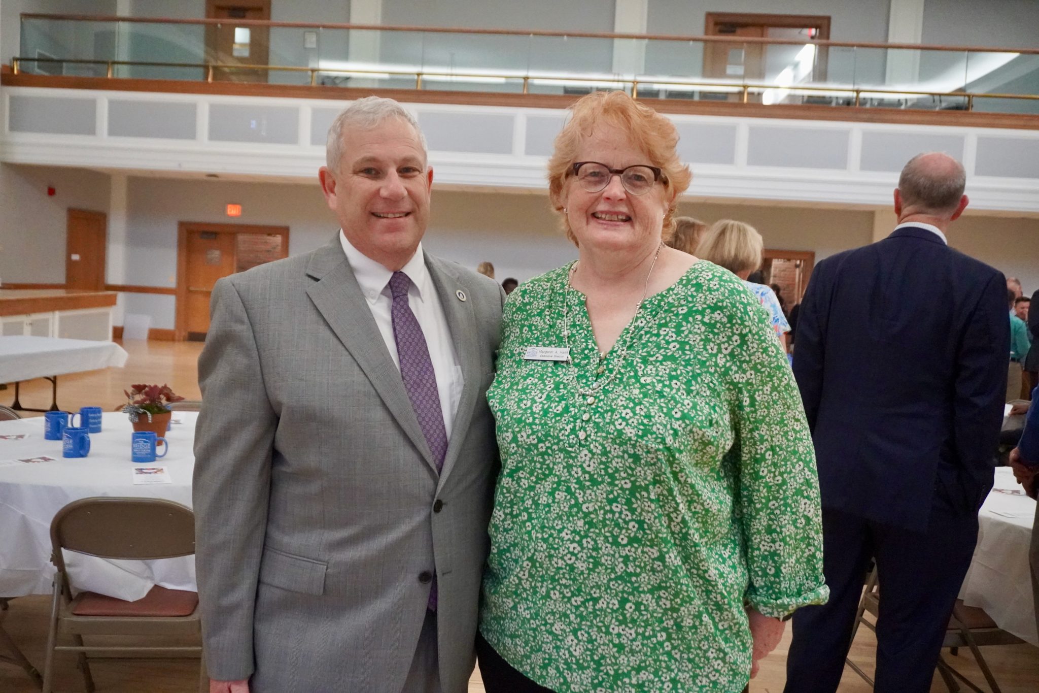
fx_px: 952
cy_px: 346
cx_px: 520
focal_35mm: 33
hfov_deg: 57.2
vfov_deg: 40.0
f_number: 4
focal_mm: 22
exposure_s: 1/125
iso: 6400
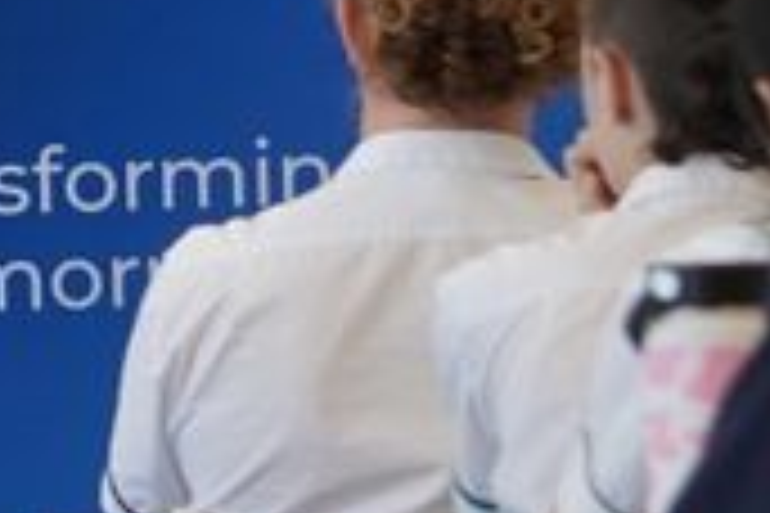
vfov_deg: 2.3
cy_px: 162
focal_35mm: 603
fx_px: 12896
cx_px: -784
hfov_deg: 3.4
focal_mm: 88
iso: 800
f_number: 5
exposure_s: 1/160
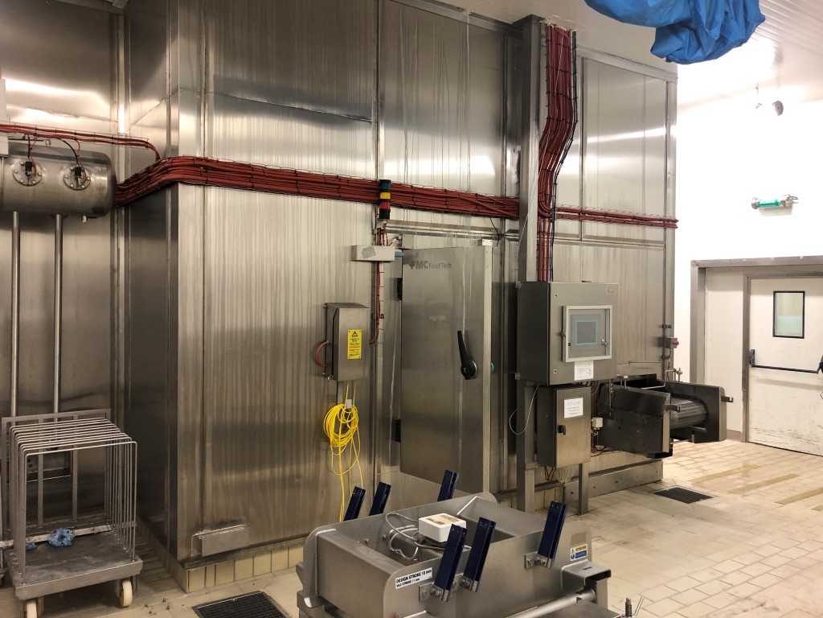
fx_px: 666
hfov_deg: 63.4
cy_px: 309
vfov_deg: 49.7
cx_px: 412
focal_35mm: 28
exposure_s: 1/17
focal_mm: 4
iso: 50
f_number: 1.8
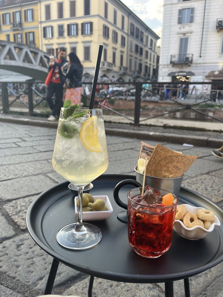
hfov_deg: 53.1
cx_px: 112
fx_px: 223
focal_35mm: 26
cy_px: 148
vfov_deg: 67.3
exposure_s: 1/234
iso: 40
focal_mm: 5.1
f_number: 1.6
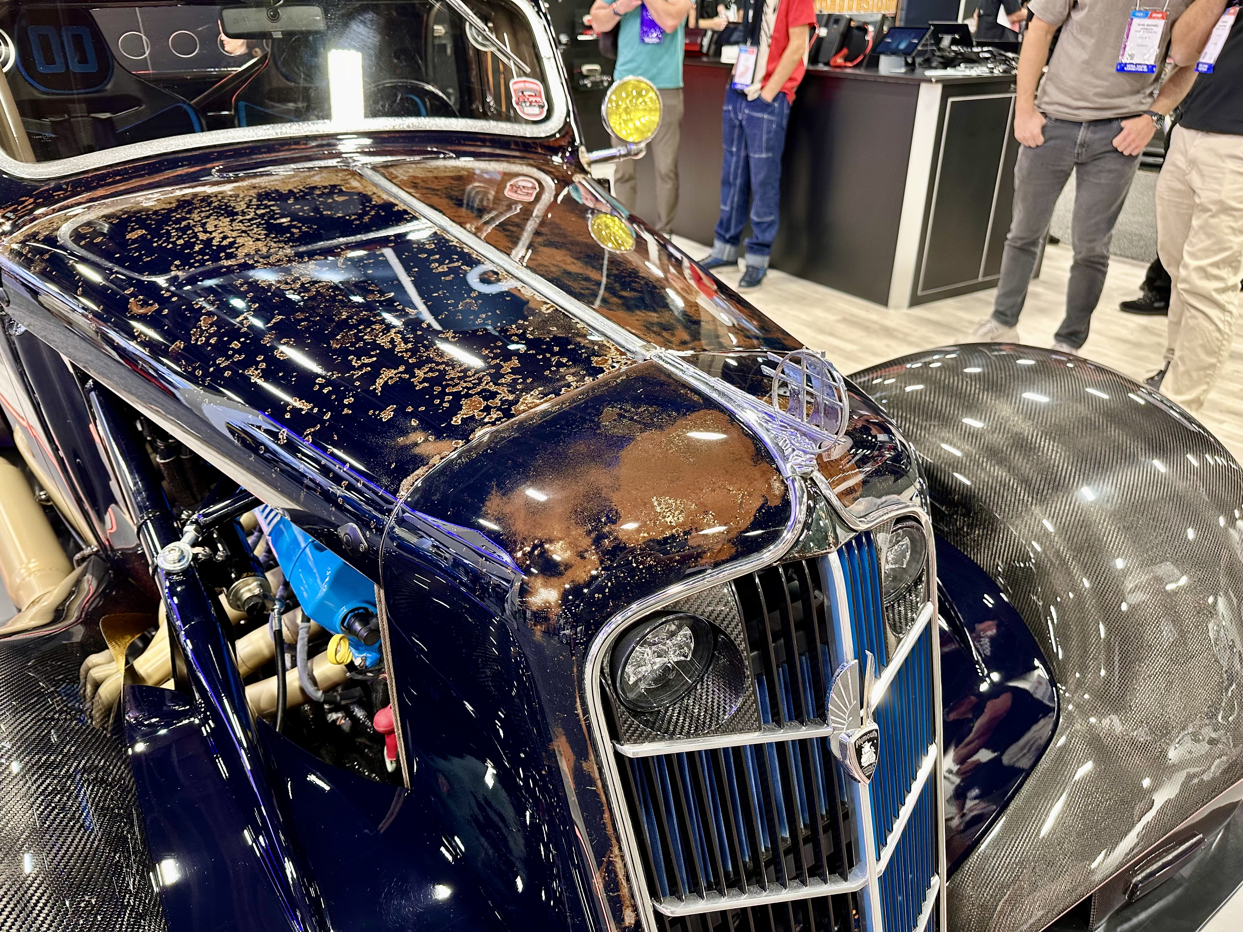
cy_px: 466
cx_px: 622
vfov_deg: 56.8
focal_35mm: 24
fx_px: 862
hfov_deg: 71.6
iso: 200
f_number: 1.78
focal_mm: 6.86
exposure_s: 1/70
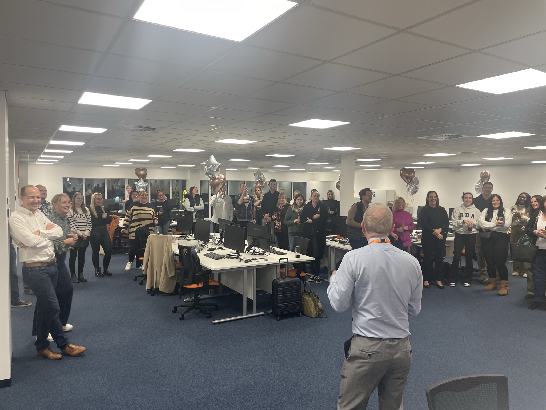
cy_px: 205
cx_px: 273
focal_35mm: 26
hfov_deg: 67.3
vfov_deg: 53.1
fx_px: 410
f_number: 1.6
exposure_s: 1/100
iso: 125
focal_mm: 4.2
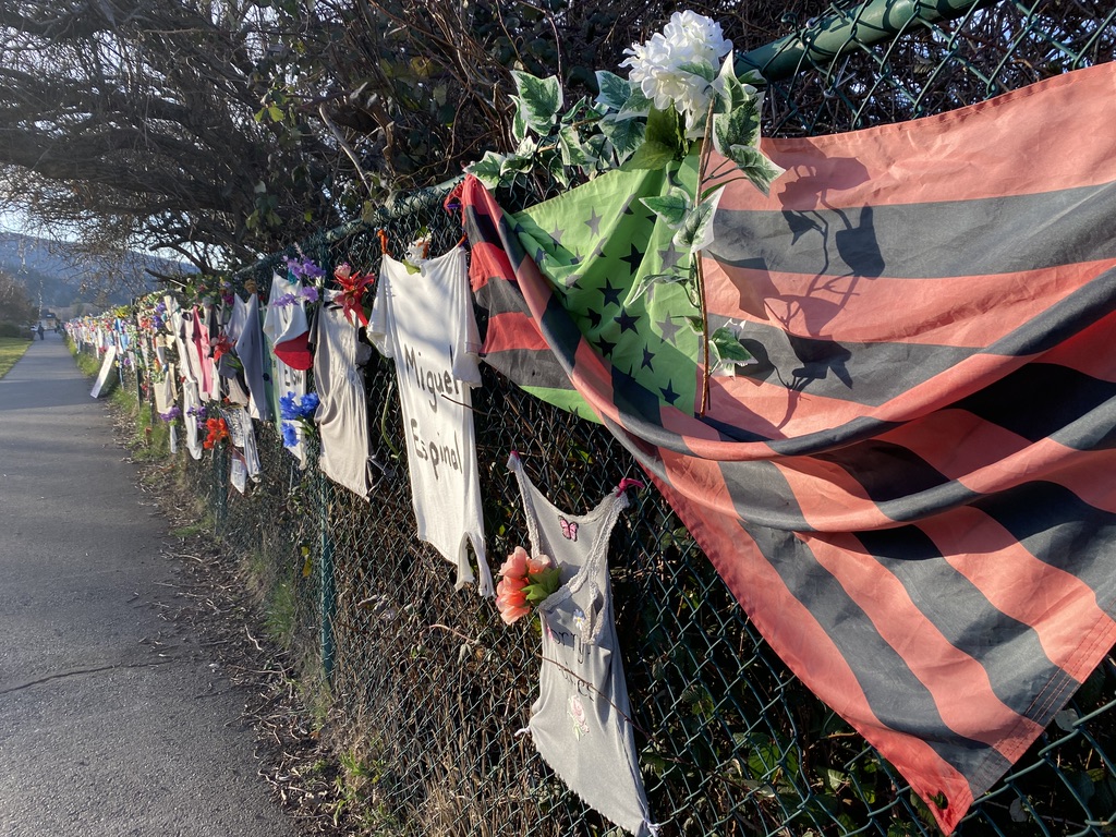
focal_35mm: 26
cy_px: 418
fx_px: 838
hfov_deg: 67.3
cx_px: 558
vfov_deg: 53.1
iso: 32
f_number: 1.8
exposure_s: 1/810
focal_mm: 4.25
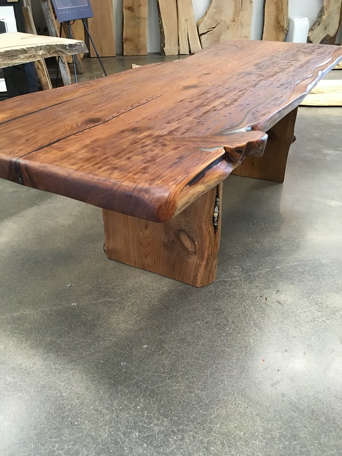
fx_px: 382
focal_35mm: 29
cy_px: 228
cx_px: 171
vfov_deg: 61.7
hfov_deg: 48.2
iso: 200
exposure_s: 1/20
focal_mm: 4.15
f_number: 2.2
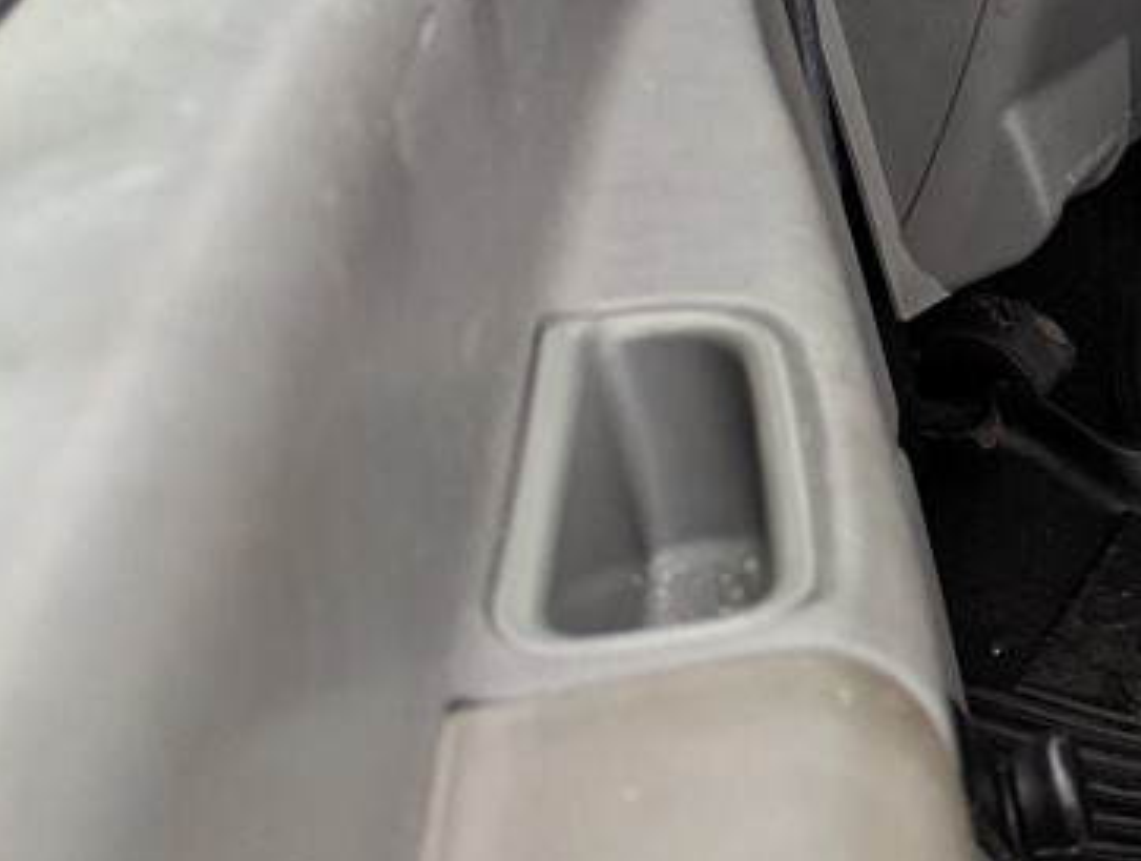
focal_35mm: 95
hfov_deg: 16.3
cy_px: -448
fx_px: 3138
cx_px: 2222
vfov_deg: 14.5
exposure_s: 1/70.5
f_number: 1.85
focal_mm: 6.81
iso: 228
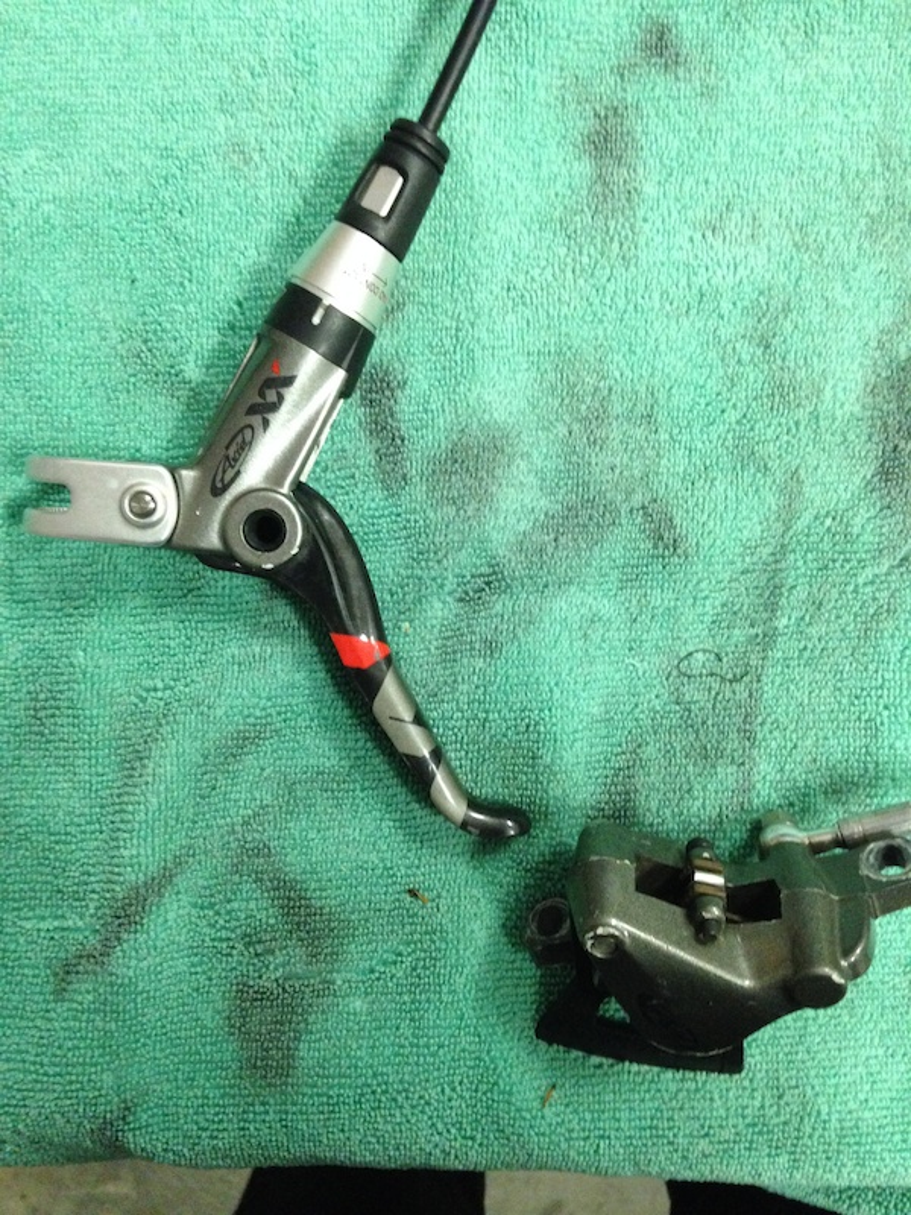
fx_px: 1158
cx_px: 456
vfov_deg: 55.4
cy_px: 608
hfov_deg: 42.9
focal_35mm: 33
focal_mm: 4.12
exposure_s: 1/15
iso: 500
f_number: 2.4
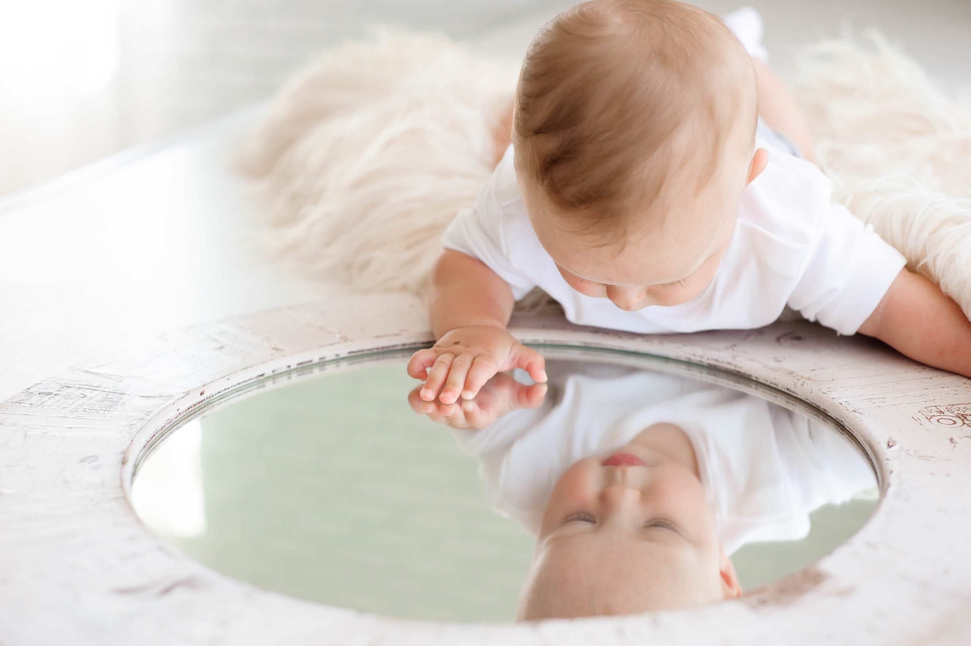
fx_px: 1348
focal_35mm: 50
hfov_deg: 39.6
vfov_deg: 27.0
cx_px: 486
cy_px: 323
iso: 400
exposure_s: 1/320
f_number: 3.5
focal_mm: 50
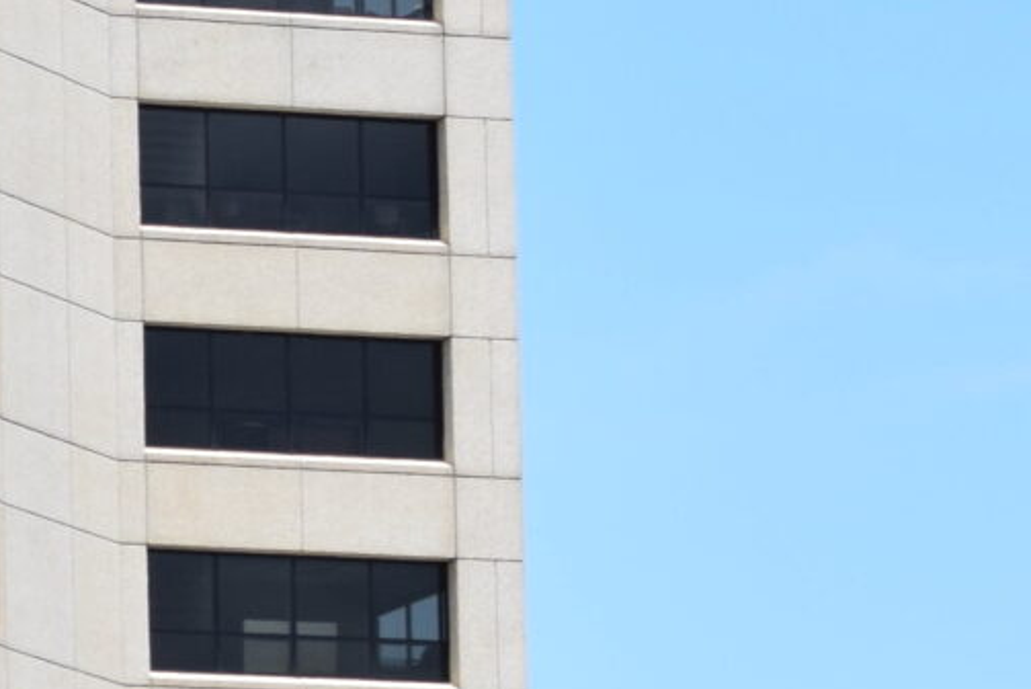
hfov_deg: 4.9
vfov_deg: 3.3
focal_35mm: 420
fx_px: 12022
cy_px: 829
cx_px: -707
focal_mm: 55
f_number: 10
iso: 200
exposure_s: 1/400
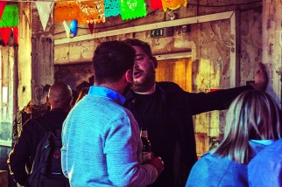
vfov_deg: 16.9
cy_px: 150
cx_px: -120
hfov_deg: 21.9
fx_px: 626
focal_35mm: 80
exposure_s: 1/60
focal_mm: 28
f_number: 4.5
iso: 320
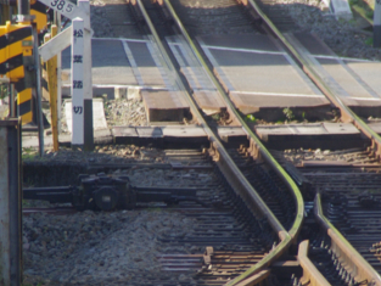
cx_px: 191
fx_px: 8115
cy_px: 192
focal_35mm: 737
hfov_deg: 2.7
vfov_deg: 2.0
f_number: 6.3
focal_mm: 200
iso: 400
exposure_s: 1/200
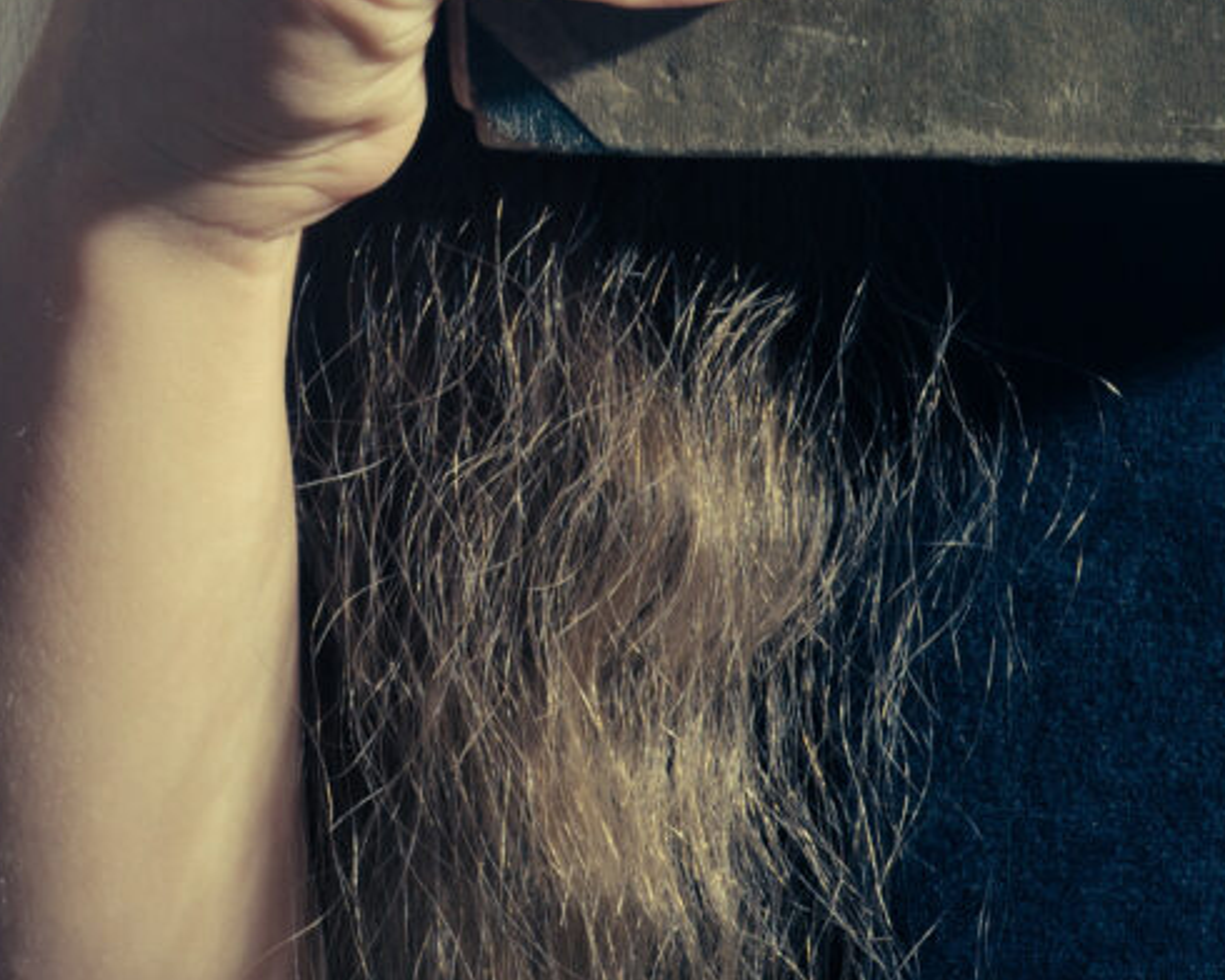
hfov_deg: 4.6
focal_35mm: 417
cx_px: 422
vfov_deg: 3.7
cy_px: -1141
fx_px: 15118
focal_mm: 85
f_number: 10
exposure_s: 1/160
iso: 100
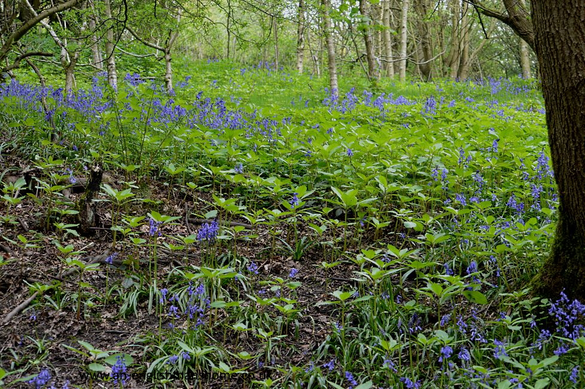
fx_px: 1339
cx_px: 292
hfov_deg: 24.6
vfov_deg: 16.5
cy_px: 194
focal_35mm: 82
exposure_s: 1/160
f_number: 8
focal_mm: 55
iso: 400
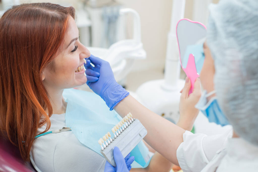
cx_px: 129
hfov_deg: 39.6
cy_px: 86
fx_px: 358
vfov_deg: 27.0
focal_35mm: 50
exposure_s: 1/160
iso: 500
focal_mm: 50
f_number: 3.2
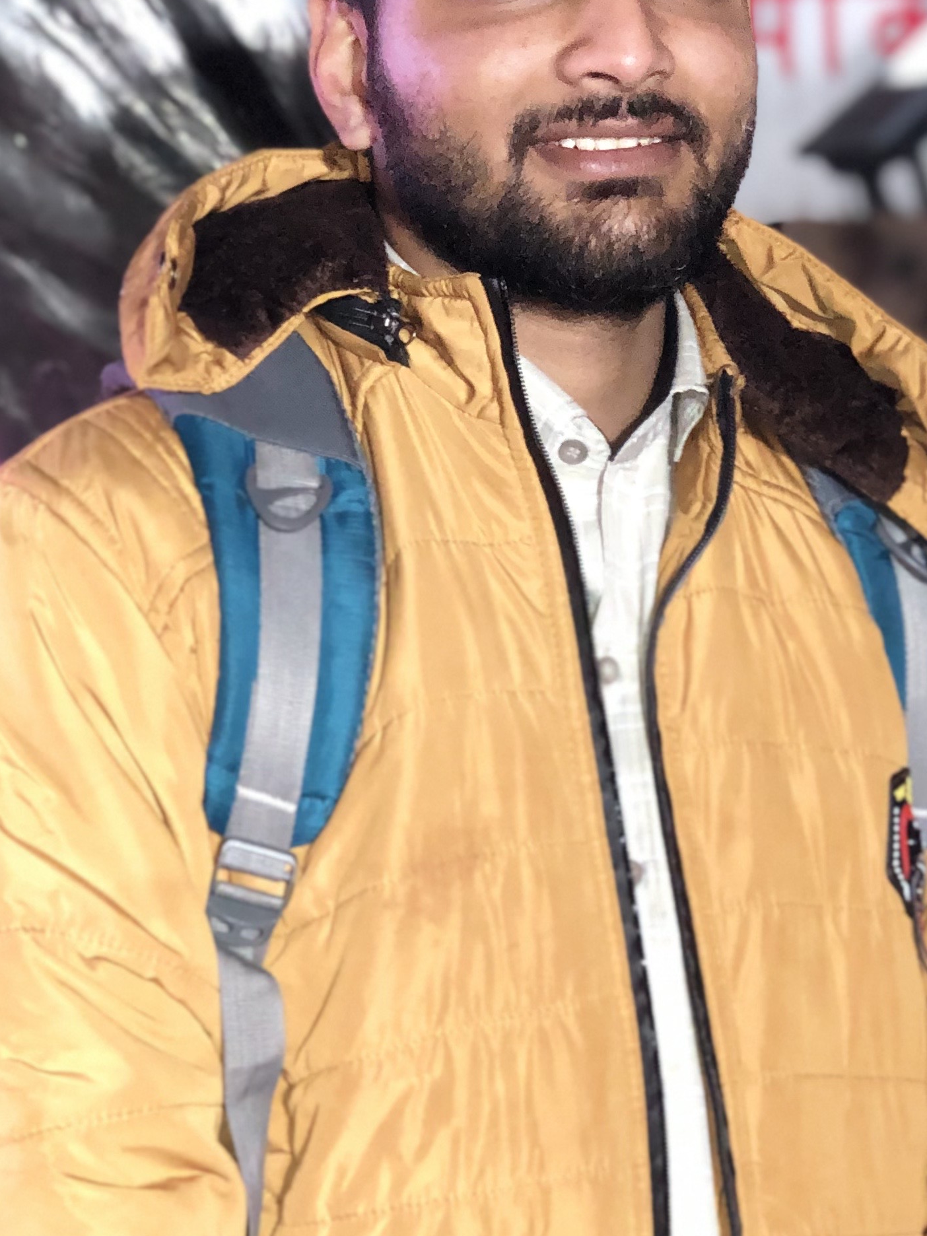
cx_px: 795
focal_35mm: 112
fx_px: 3999
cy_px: 731
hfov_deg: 13.1
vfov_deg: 17.6
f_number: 2.4
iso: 125
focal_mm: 6
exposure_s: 1/33
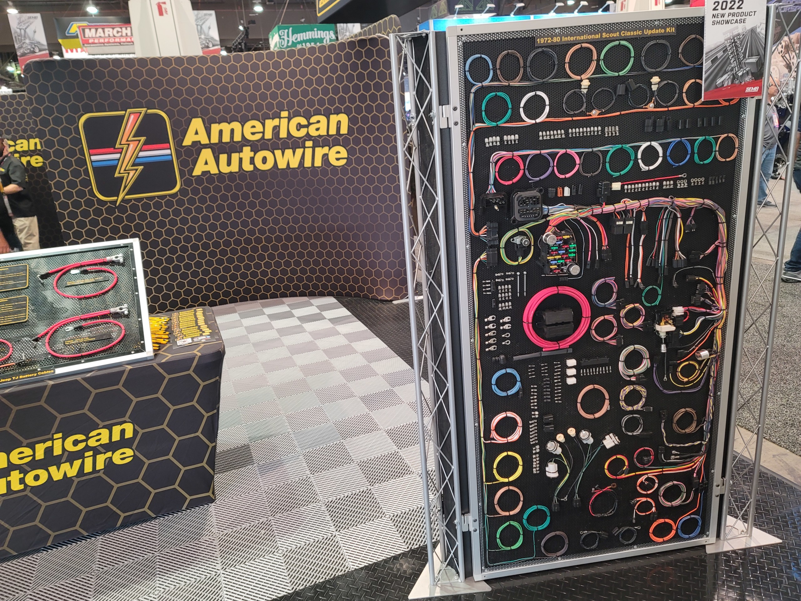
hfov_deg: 69.4
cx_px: 400
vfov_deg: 54.9
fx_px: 578
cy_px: 300
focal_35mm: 25
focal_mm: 7
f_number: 1.8
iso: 250
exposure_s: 1/40
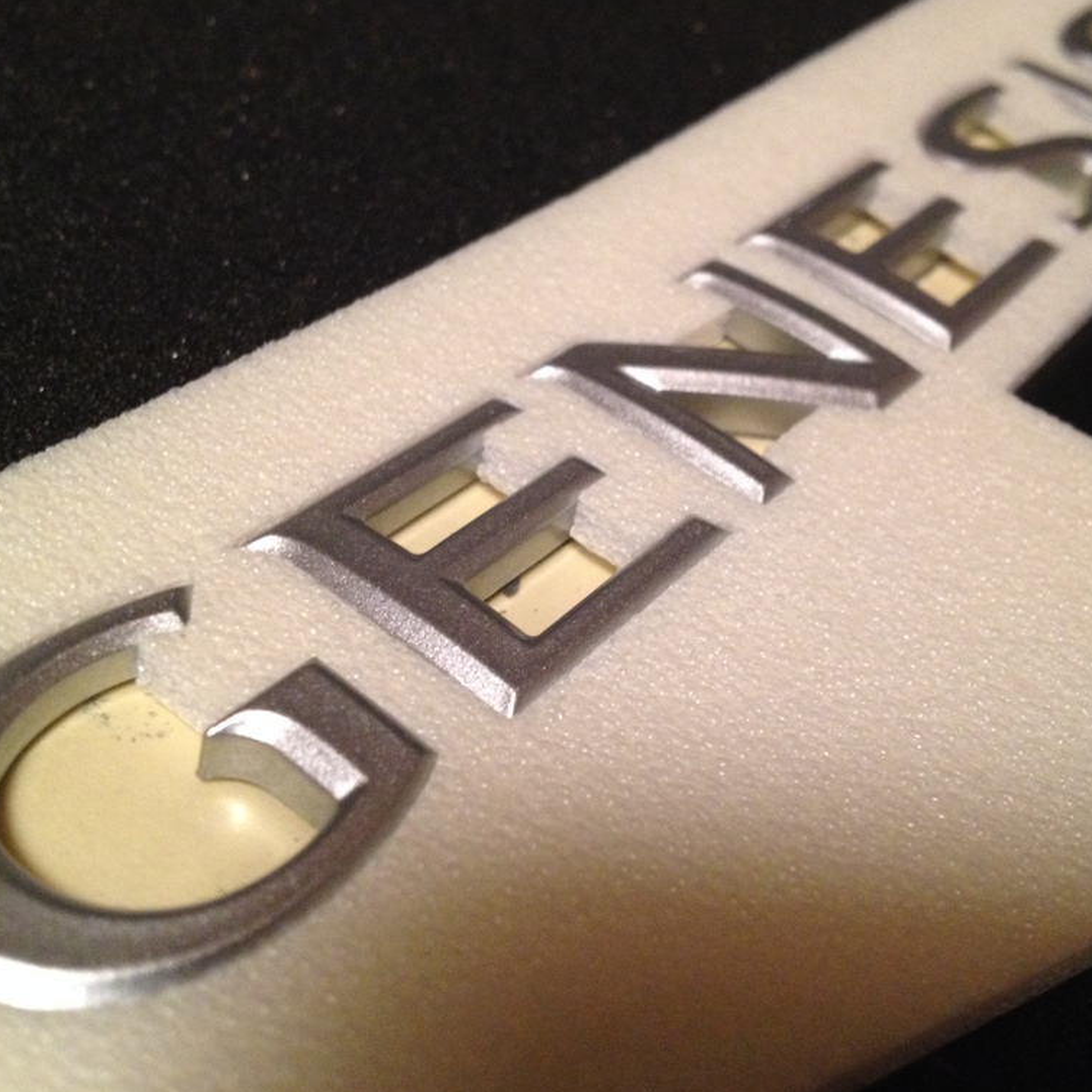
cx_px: 633
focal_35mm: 42
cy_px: 542
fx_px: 1499
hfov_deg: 39.9
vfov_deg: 40.0
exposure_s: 1/20
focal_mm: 4.28
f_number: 2.4
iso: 320
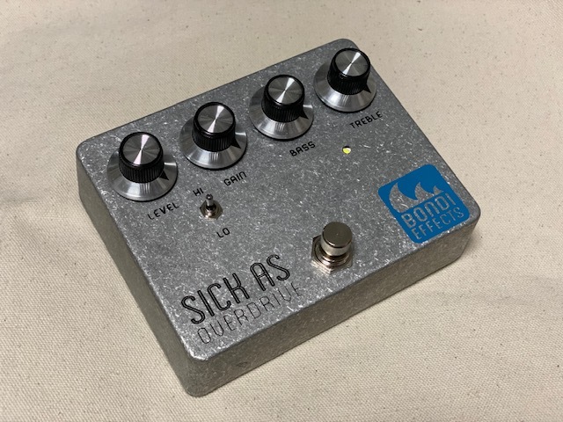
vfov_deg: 28.0
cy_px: 211
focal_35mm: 52
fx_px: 846
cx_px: 282
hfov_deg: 36.8
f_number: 2
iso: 200
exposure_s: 1/100
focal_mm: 6
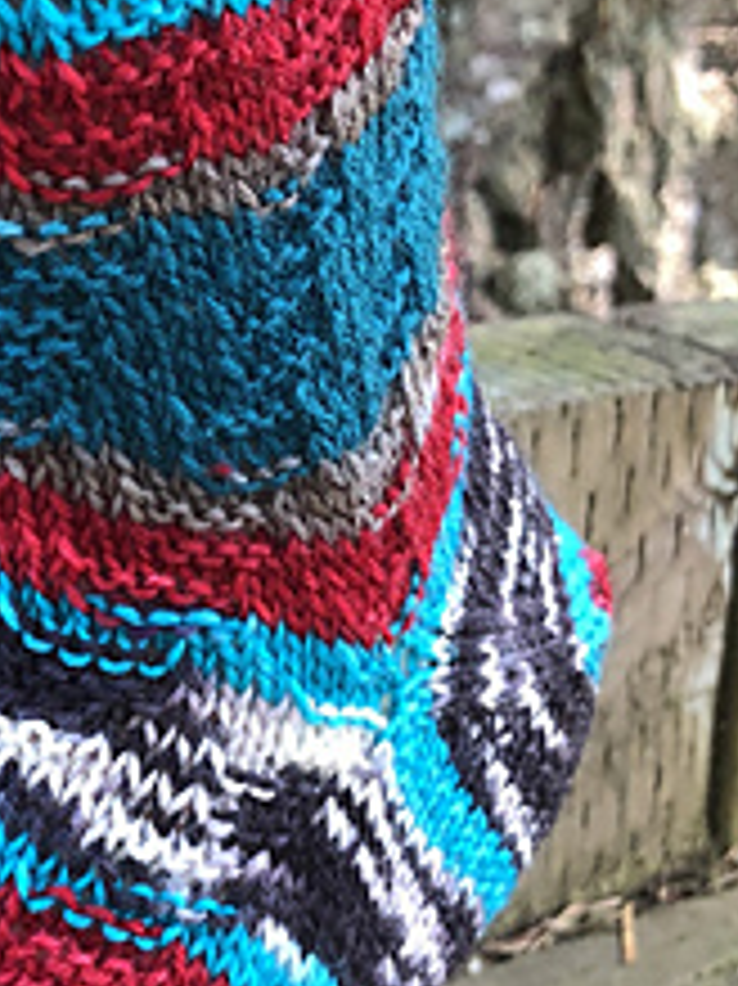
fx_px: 2333
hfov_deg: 17.4
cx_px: -54
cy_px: 576
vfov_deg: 23.8
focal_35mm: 82
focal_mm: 3.99
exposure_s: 1/30
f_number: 1.8
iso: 25
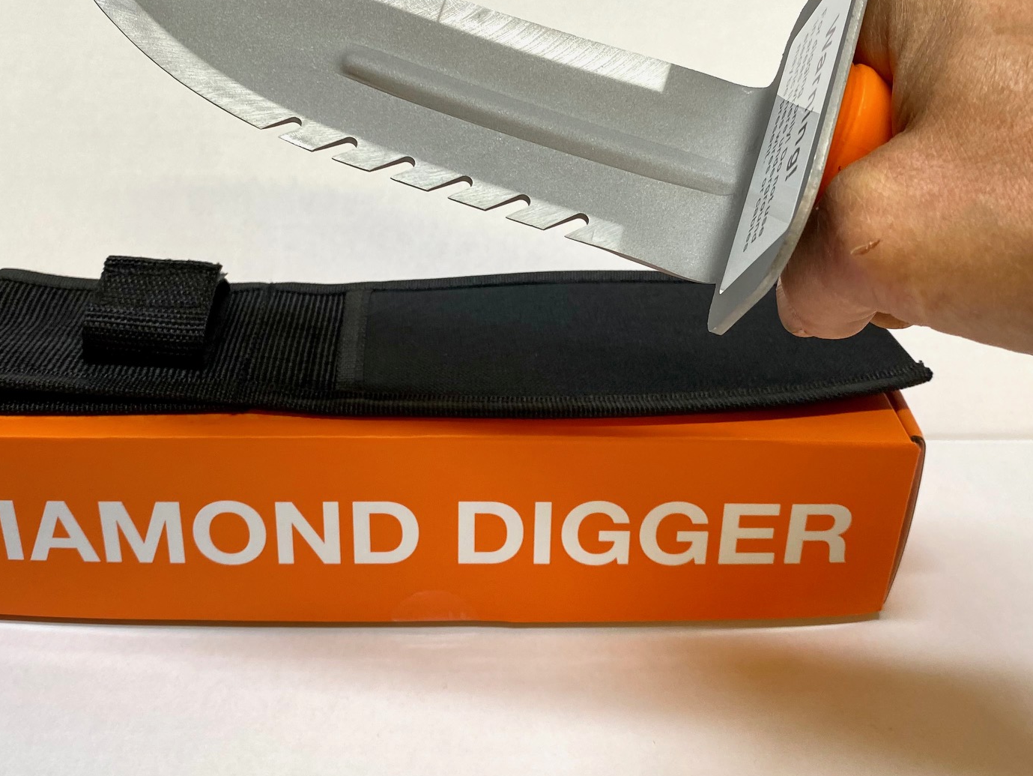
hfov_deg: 48.9
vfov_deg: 37.5
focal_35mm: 38
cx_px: 472
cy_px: 280
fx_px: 1134
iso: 64
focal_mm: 4.25
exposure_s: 1/100
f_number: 1.8
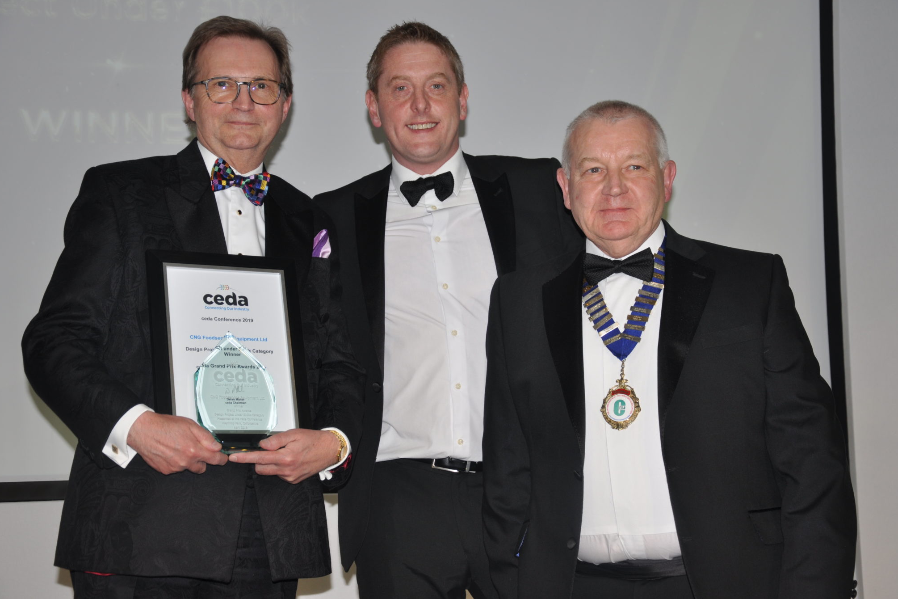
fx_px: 1447
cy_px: 295
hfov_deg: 34.5
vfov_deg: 23.4
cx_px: 445
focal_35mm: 58
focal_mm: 38
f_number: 4.5
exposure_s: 1/60
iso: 200
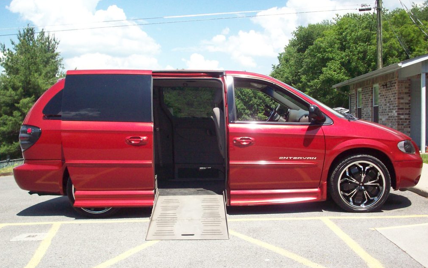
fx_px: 467
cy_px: 149
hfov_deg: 49.3
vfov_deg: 32.0
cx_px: 210
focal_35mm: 40
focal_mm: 6.2
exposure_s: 1/429
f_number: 5.6
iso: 160
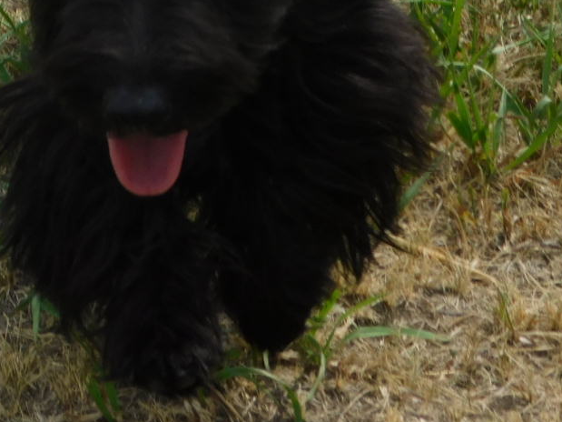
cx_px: -51
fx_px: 4155
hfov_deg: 7.7
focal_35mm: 256
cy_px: 165
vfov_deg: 5.8
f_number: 4.6
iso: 125
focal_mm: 17.6
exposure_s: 1/800
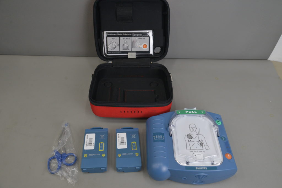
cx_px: 141
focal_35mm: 32
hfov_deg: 58.7
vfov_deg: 41.2
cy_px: 94
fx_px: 251
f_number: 6.3
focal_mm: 32
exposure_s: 1/250
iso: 1600
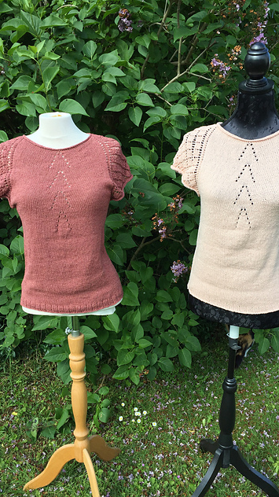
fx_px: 421
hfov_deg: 36.6
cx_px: 152
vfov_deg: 61.0
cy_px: 250
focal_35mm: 32
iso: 32
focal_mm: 4.15
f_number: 2.2
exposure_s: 1/824
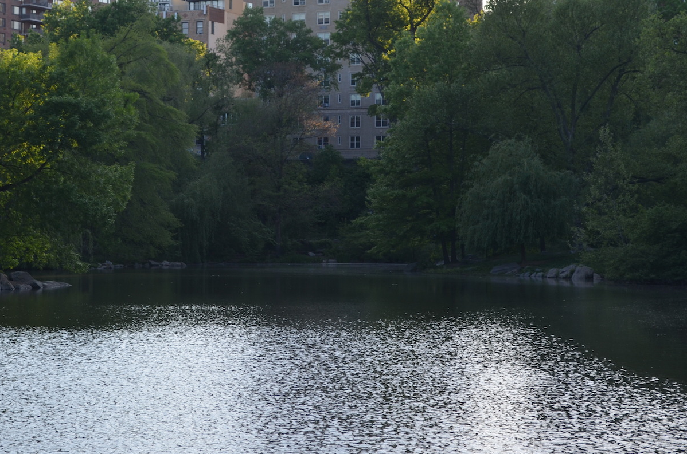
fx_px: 1866
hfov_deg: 20.8
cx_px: 288
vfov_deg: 13.9
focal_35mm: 98
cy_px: 208
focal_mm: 48
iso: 200
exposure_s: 1/160
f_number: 6.3
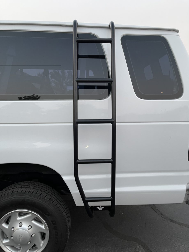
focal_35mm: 26
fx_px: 189
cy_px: 126
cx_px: 94
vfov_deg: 67.3
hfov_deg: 53.1
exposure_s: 1/60
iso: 125
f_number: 1.6
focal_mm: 5.1
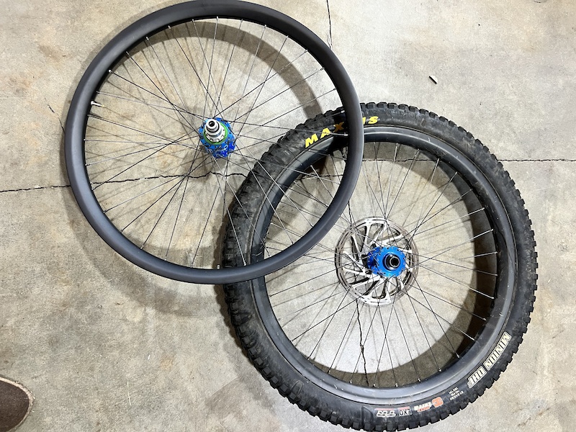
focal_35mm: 26
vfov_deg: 53.1
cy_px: 216
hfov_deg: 67.3
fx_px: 433
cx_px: 288
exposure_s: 1/60
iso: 250
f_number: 1.5
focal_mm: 5.7
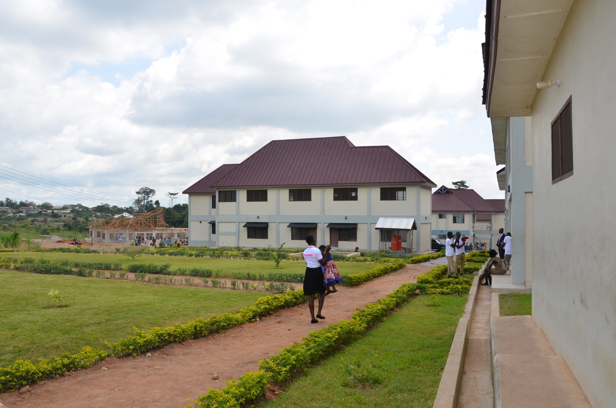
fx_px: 461
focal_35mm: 27
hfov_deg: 67.5
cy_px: 204
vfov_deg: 47.7
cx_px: 308
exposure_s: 1/250
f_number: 8
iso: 100
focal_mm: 18
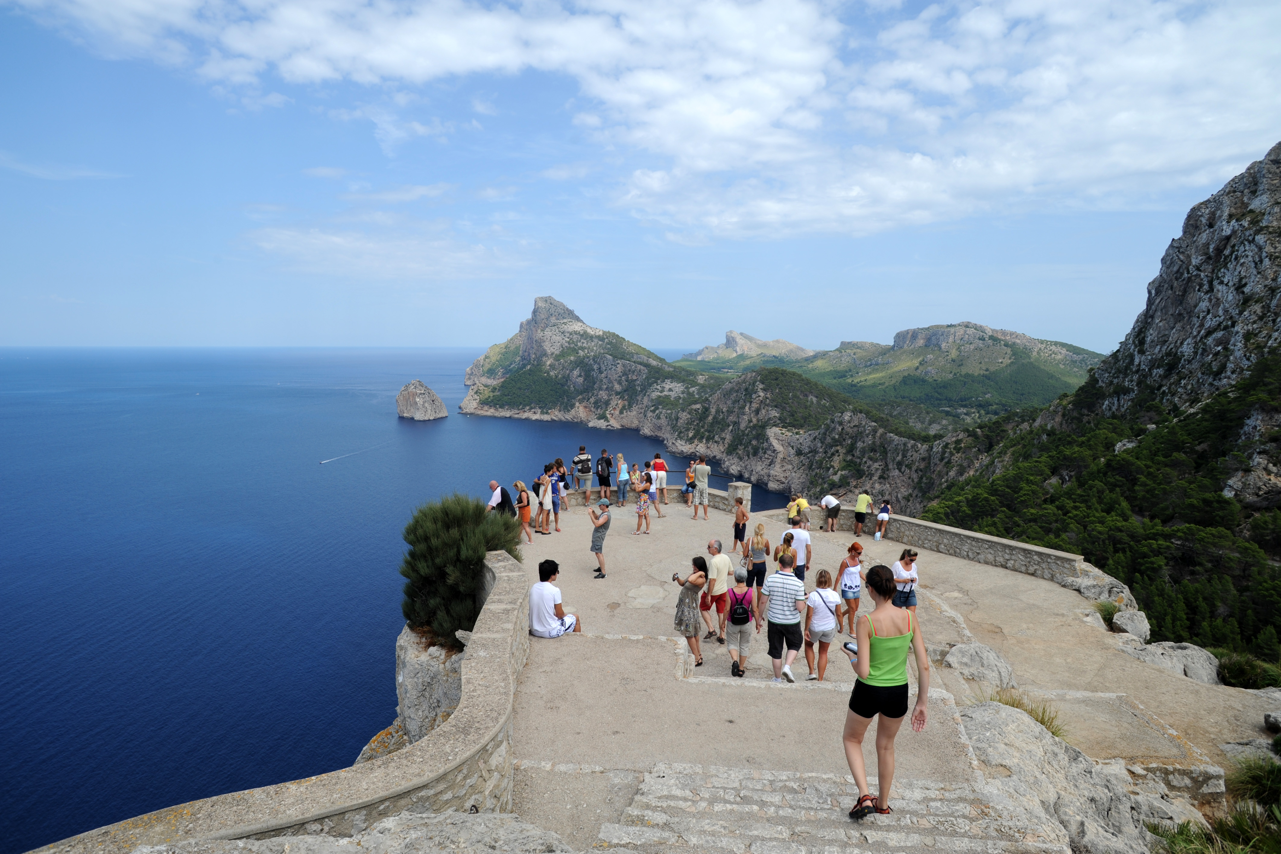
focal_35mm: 20
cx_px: 640
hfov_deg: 84.0
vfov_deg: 61.9
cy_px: 427
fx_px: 712
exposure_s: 1/320
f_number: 9
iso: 200
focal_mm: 20
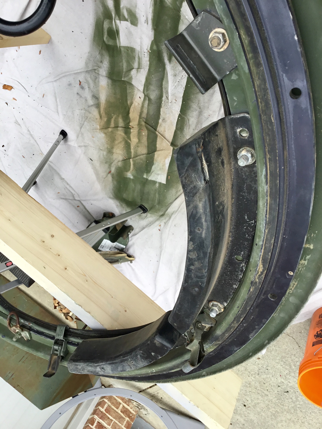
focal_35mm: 31
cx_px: 161
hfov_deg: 45.4
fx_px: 384
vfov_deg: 58.4
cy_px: 214
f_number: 2.4
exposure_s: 1/657
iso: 25
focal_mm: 3.3
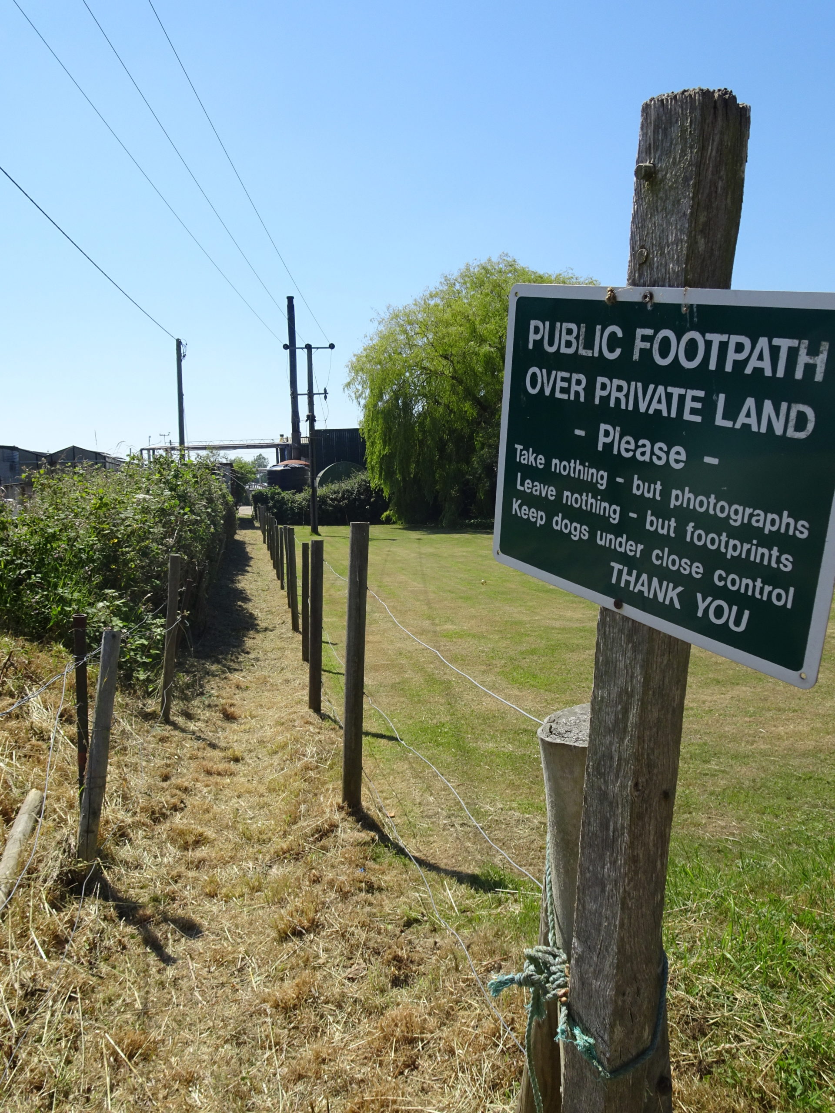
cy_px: 556
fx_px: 772
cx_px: 418
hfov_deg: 56.8
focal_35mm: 24
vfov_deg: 71.6
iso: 80
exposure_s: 1/1000
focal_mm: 4.1
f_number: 3.5
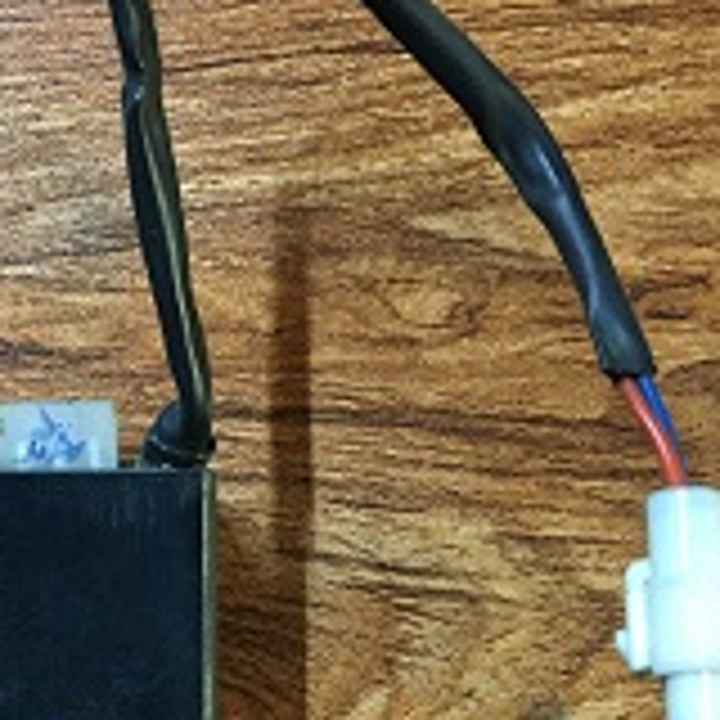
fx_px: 1506
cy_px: 572
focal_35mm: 64
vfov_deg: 26.4
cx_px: 148
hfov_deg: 26.4
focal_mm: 4.15
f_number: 2.2
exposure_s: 1/25
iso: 200
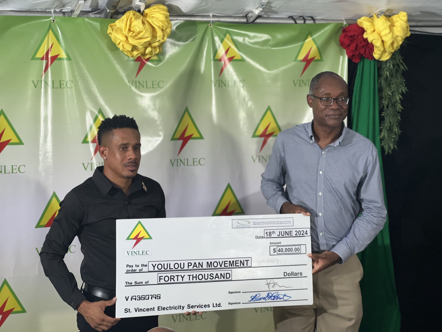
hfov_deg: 25.3
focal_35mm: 77
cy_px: 166
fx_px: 983
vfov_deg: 19.1
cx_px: 221
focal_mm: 9
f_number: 2.8
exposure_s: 1/33
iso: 64
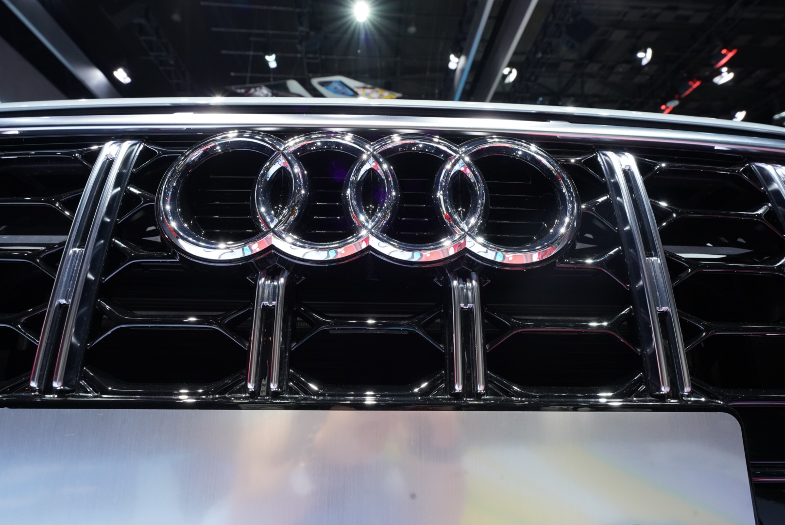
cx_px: 392
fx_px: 458
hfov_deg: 81.2
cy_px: 262
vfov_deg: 59.6
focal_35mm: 21
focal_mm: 21
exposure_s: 1/125
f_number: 11
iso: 3200
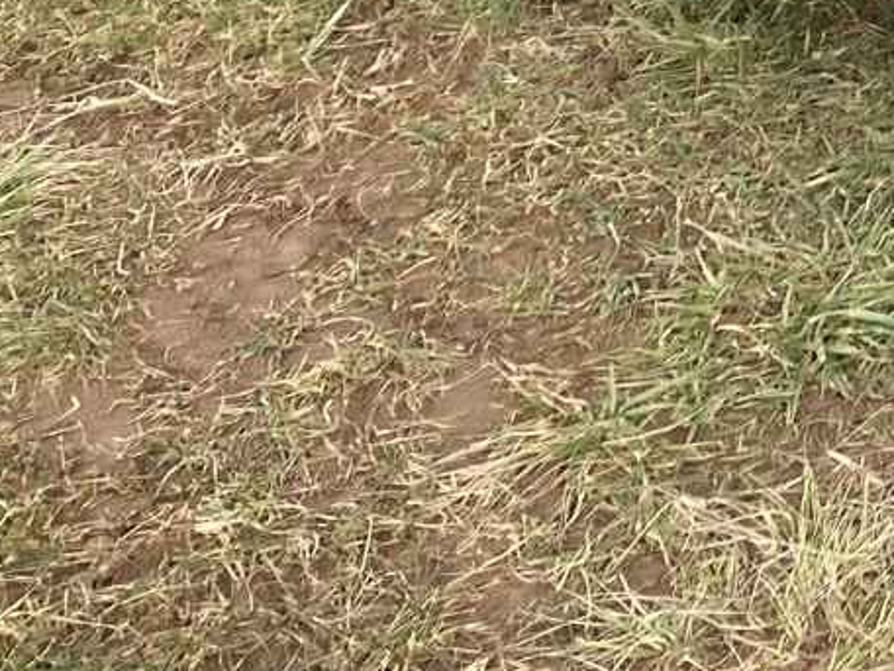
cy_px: -657
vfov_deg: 11.4
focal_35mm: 118
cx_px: 1712
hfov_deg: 14.3
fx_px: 3047
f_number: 1.8
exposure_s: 1/333
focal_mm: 3.99
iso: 20
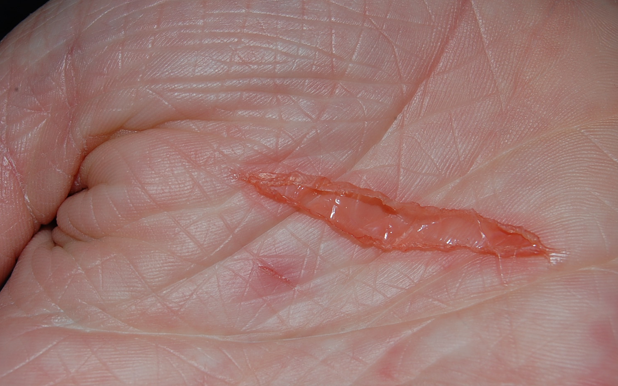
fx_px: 1423
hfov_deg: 24.5
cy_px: 204
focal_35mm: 85
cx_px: 308
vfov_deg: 15.4
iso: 200
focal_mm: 55
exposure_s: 1/60
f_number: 14
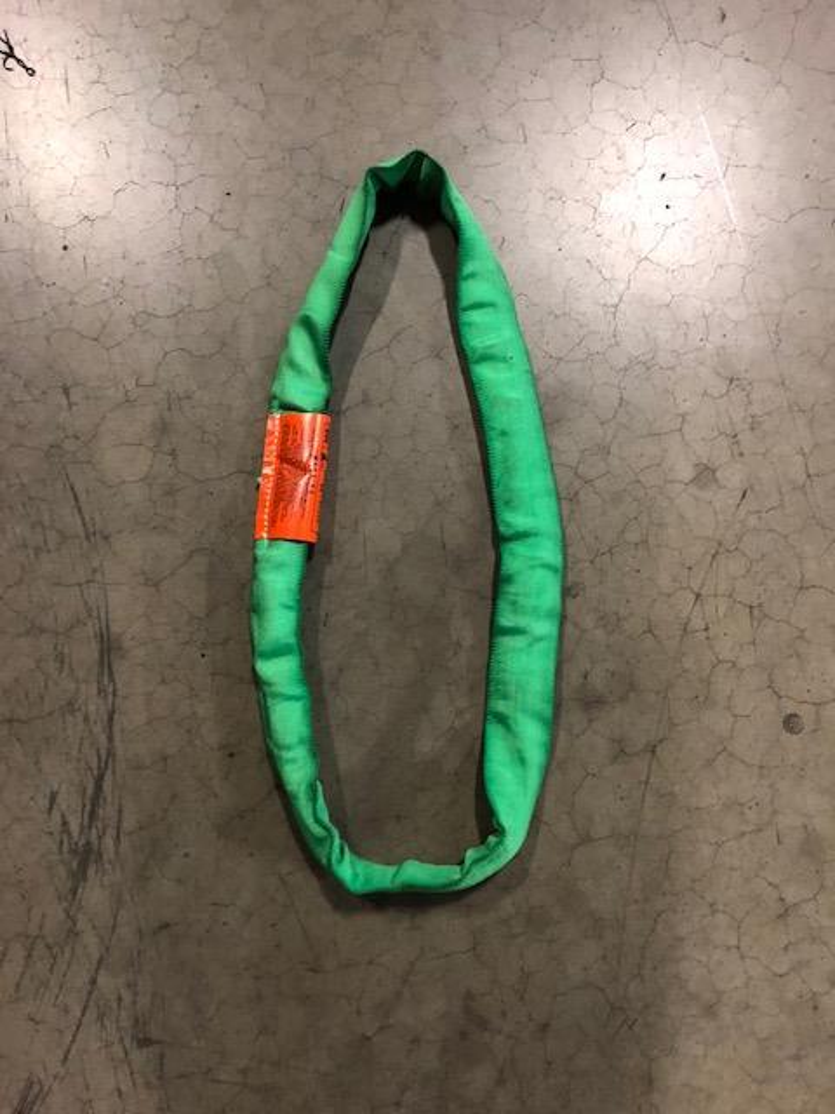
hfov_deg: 49.7
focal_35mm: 28
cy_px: 557
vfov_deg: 63.4
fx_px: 901
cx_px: 418
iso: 100
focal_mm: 4
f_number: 1.8
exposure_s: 1/12
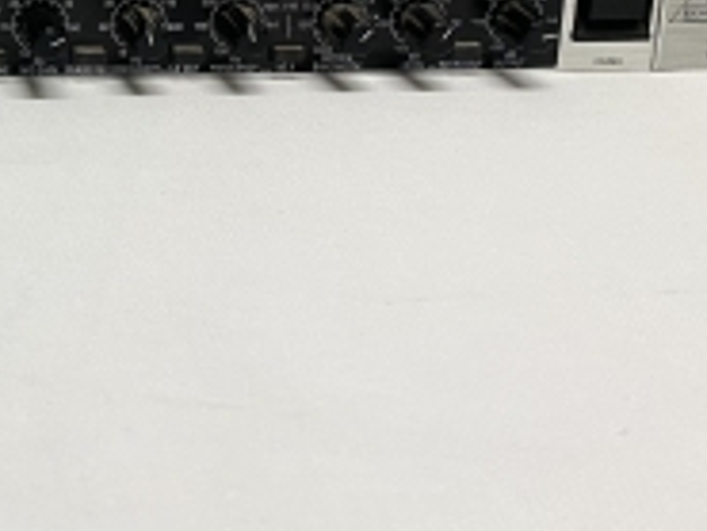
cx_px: -180
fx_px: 1492
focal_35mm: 73
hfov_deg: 23.9
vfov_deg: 19.0
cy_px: -118
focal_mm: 4.25
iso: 125
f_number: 1.8
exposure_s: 1/60
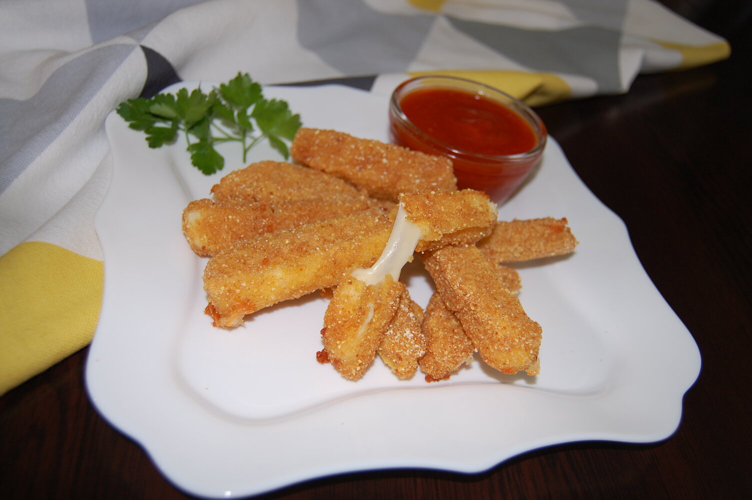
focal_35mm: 33
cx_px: 376
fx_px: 689
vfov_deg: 39.9
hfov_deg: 57.3
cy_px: 250
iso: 220
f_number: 3.8
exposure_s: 1/60
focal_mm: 22
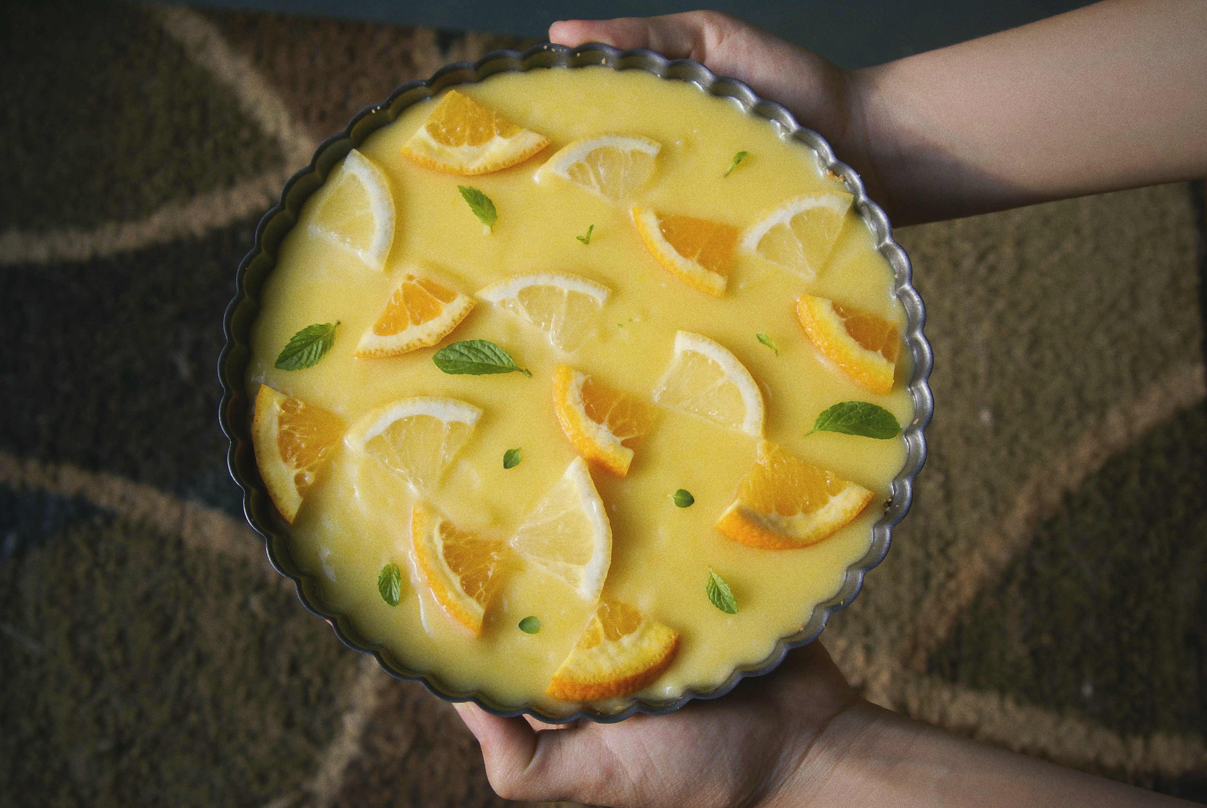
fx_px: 1762
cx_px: 604
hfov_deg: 37.8
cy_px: 404
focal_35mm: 52
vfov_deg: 25.8
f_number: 5
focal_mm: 35
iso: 100
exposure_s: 1/60
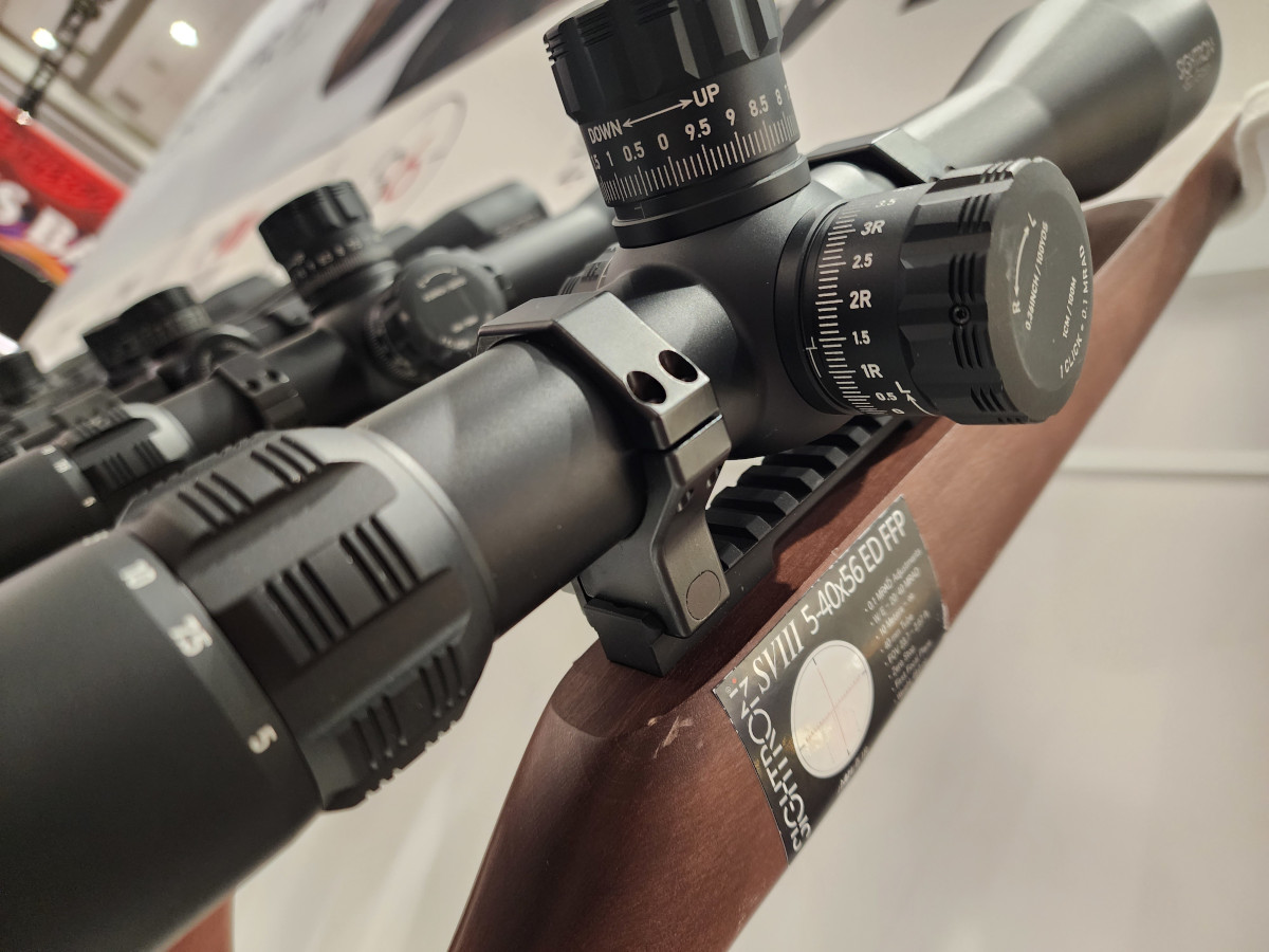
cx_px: 634
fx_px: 843
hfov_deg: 73.9
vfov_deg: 58.9
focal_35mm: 23
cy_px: 476
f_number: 1.8
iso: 640
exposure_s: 1/60
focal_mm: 6.4
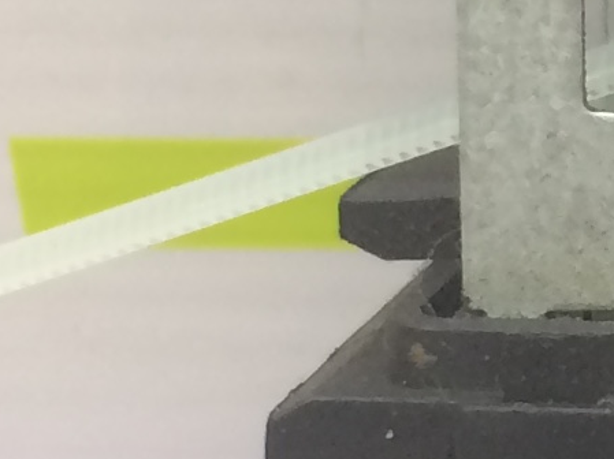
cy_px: 250
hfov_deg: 8.8
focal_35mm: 211
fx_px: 3740
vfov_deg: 7.0
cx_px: 1265
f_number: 2.2
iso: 40
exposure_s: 1/33
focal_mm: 4.15
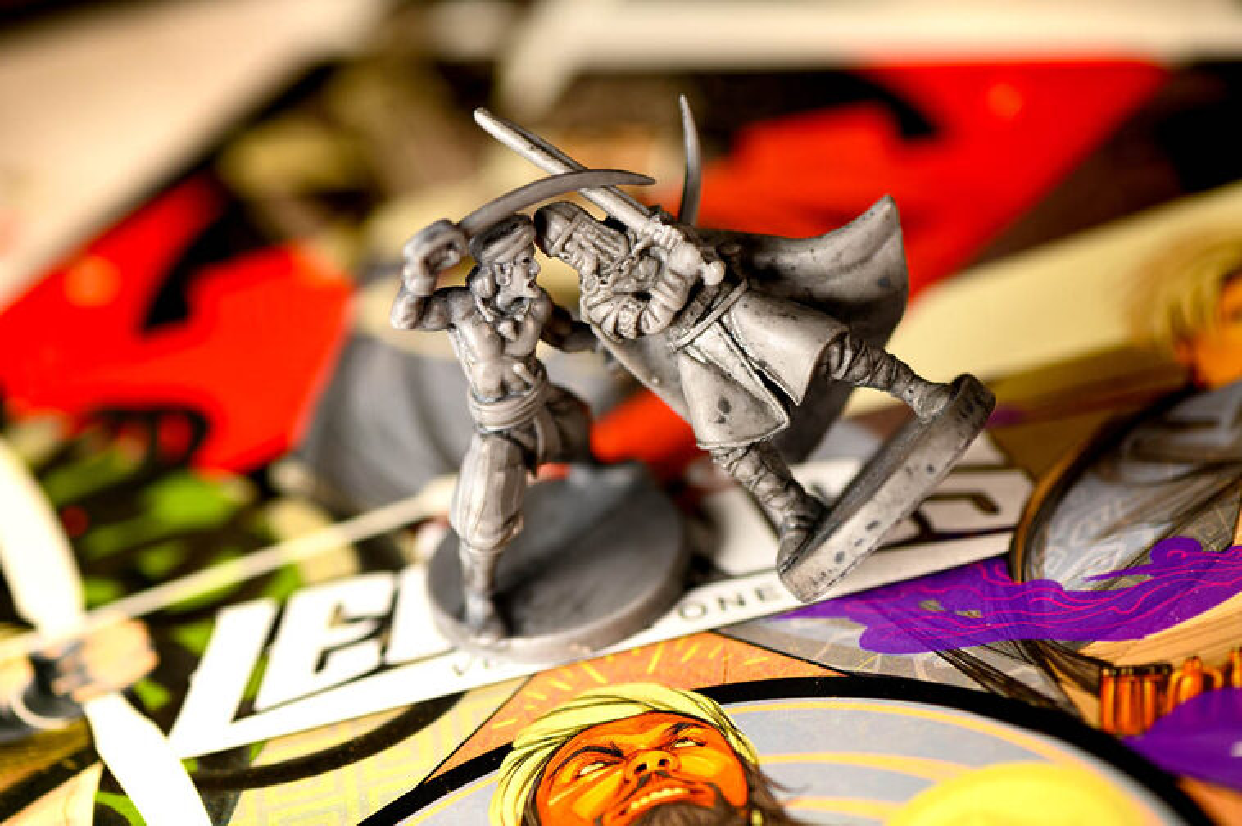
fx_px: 3619
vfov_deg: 13.0
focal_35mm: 105
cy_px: 413
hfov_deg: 19.5
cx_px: 621
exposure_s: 1/160
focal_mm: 105
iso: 400
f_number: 5.6
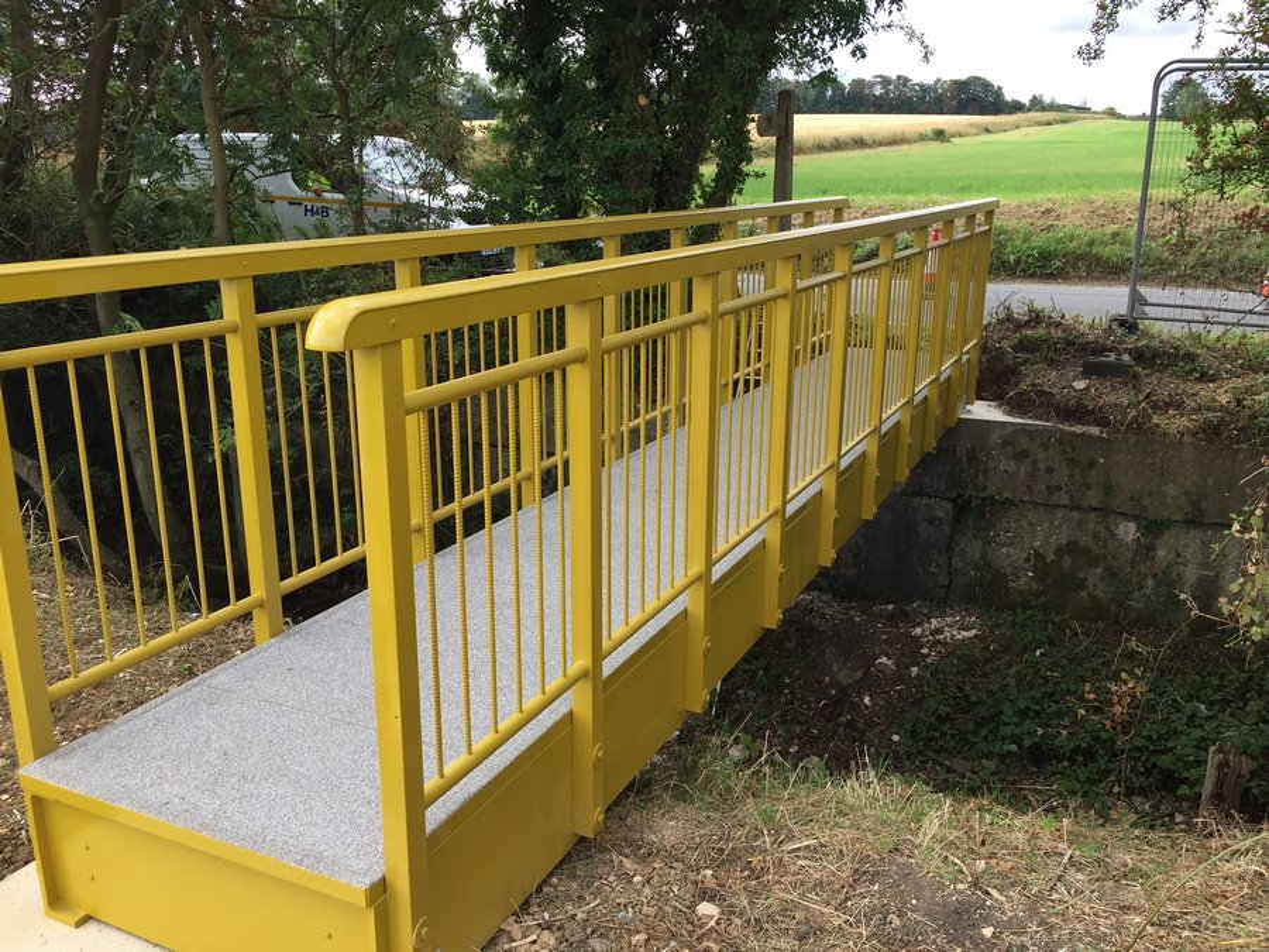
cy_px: 476
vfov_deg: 48.2
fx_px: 1063
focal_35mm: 29
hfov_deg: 61.7
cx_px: 634
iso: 32
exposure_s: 1/344
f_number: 2.2
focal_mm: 4.15
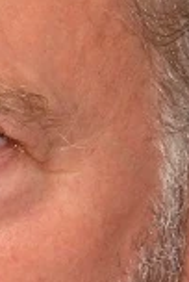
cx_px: -146
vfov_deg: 1.4
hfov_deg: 0.9
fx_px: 11579
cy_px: 340
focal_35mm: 1477
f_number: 9
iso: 400
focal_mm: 155
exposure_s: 1/200
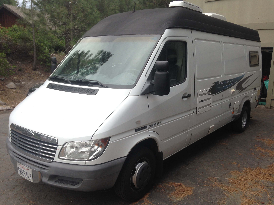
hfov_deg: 55.4
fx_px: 261
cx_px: 137
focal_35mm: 33
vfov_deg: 42.9
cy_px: 102
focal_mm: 4.12
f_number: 2.4
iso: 50
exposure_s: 1/364
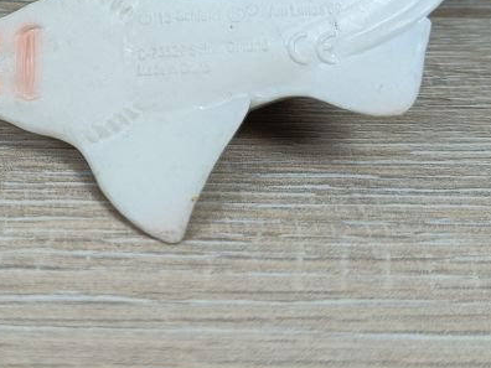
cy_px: 62
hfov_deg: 30.4
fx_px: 879
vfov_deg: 23.2
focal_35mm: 62
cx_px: 93
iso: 54
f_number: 1.88
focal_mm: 5.59
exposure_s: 1/310
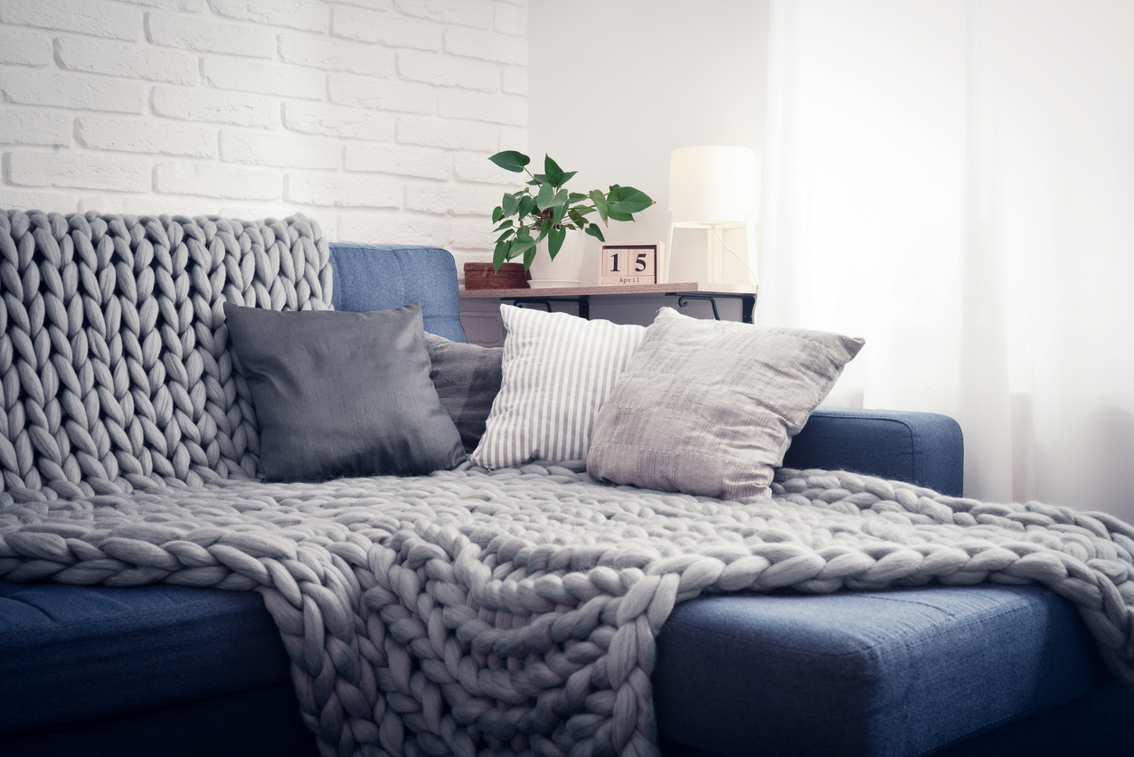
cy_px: 378
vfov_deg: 31.9
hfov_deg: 46.4
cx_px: 567
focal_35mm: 42
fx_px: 1323
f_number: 8
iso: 400
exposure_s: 1/160
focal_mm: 42
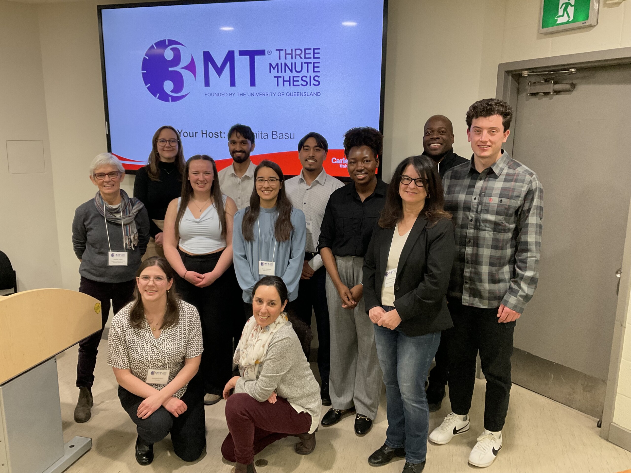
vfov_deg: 48.2
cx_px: 316
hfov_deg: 61.7
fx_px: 529
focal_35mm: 29
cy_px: 236
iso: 160
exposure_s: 1/60
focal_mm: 3
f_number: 1.8
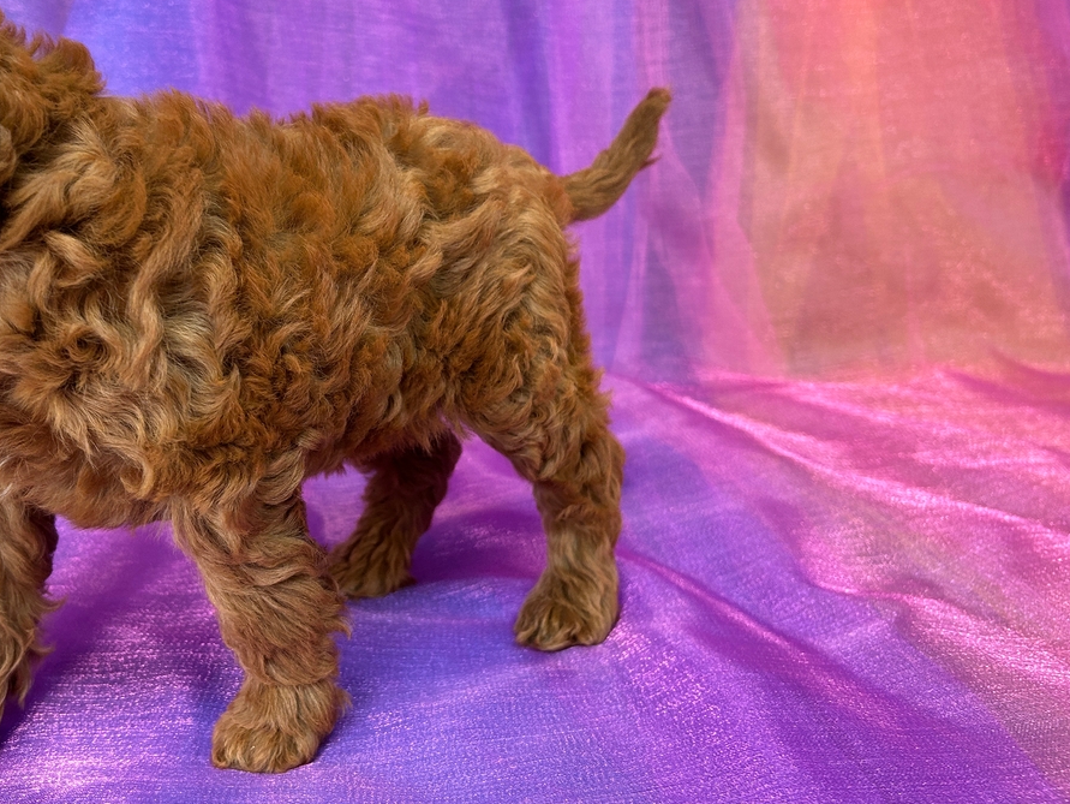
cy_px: 304
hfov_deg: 51.8
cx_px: 378
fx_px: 1082
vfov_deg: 40.5
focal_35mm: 35
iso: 125
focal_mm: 5.7
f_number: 1.5
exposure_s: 1/120
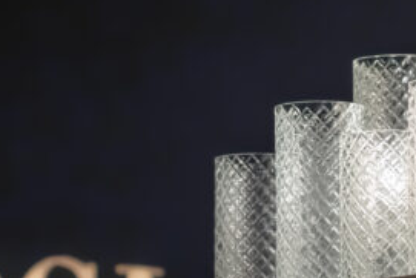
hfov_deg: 6.4
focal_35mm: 321
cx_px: 401
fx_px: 3711
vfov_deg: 4.3
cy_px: 345
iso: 250
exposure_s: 1/400
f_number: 2.8
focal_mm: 85
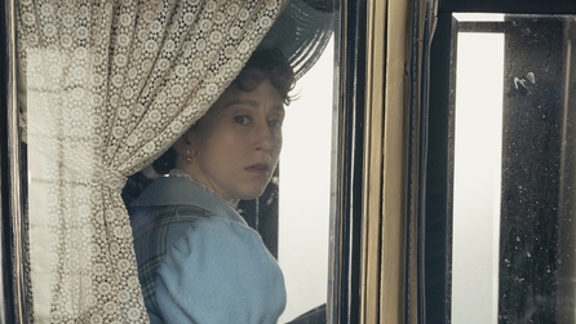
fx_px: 4552
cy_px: 205
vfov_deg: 4.1
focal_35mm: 298
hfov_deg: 7.2
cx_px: 311
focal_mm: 198
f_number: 9
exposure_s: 1/100
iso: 2000
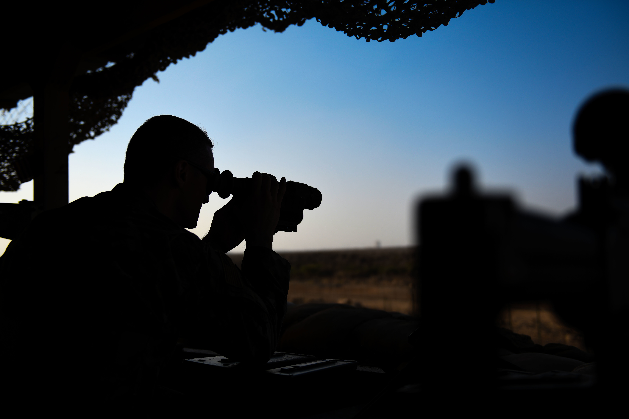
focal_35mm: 36
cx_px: 314
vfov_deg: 36.9
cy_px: 210
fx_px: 629
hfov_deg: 53.1
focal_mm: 36
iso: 31
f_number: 2.8
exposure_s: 1/800
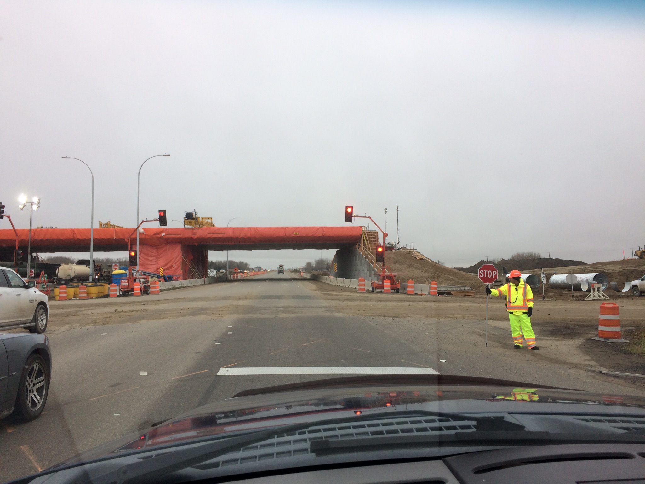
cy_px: 242
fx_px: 540
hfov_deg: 61.7
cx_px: 322
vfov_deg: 48.2
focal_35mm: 29
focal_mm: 4.15
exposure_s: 1/190
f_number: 2.2
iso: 32
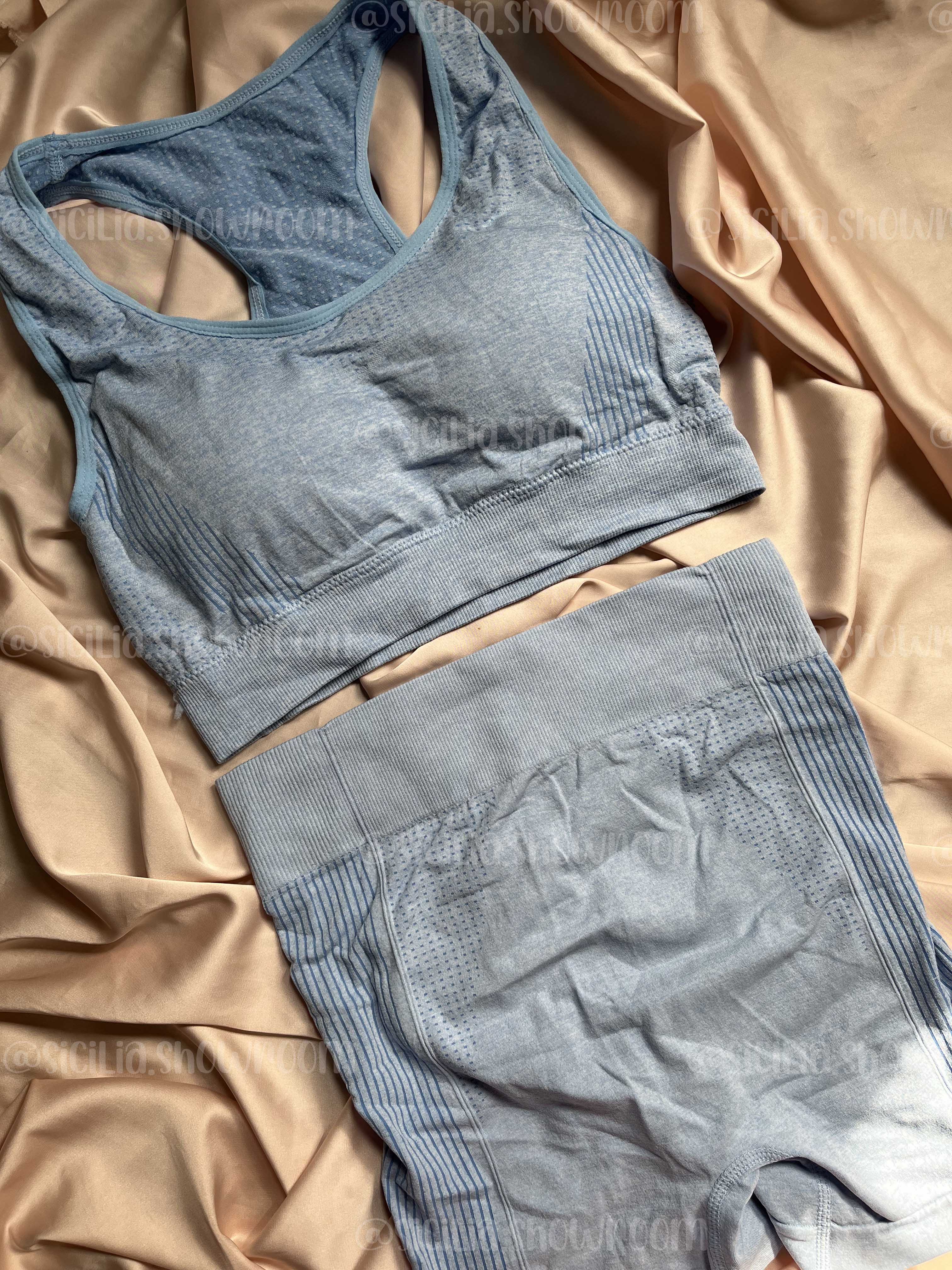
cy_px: 635
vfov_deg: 67.3
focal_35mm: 26
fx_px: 953
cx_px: 476
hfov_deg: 53.1
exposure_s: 1/195
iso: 40
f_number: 1.6
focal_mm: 5.1
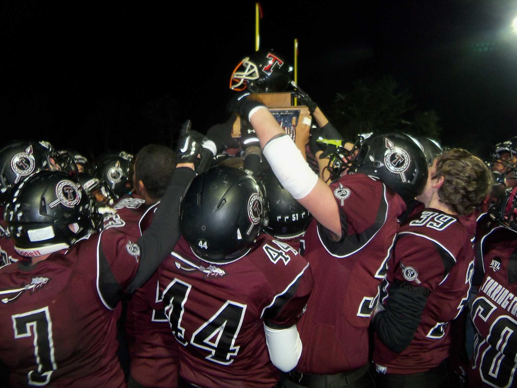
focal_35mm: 35
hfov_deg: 52.6
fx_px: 523
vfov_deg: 40.7
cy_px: 194
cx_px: 258
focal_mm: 6.2
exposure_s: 1/30
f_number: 3.5
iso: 200
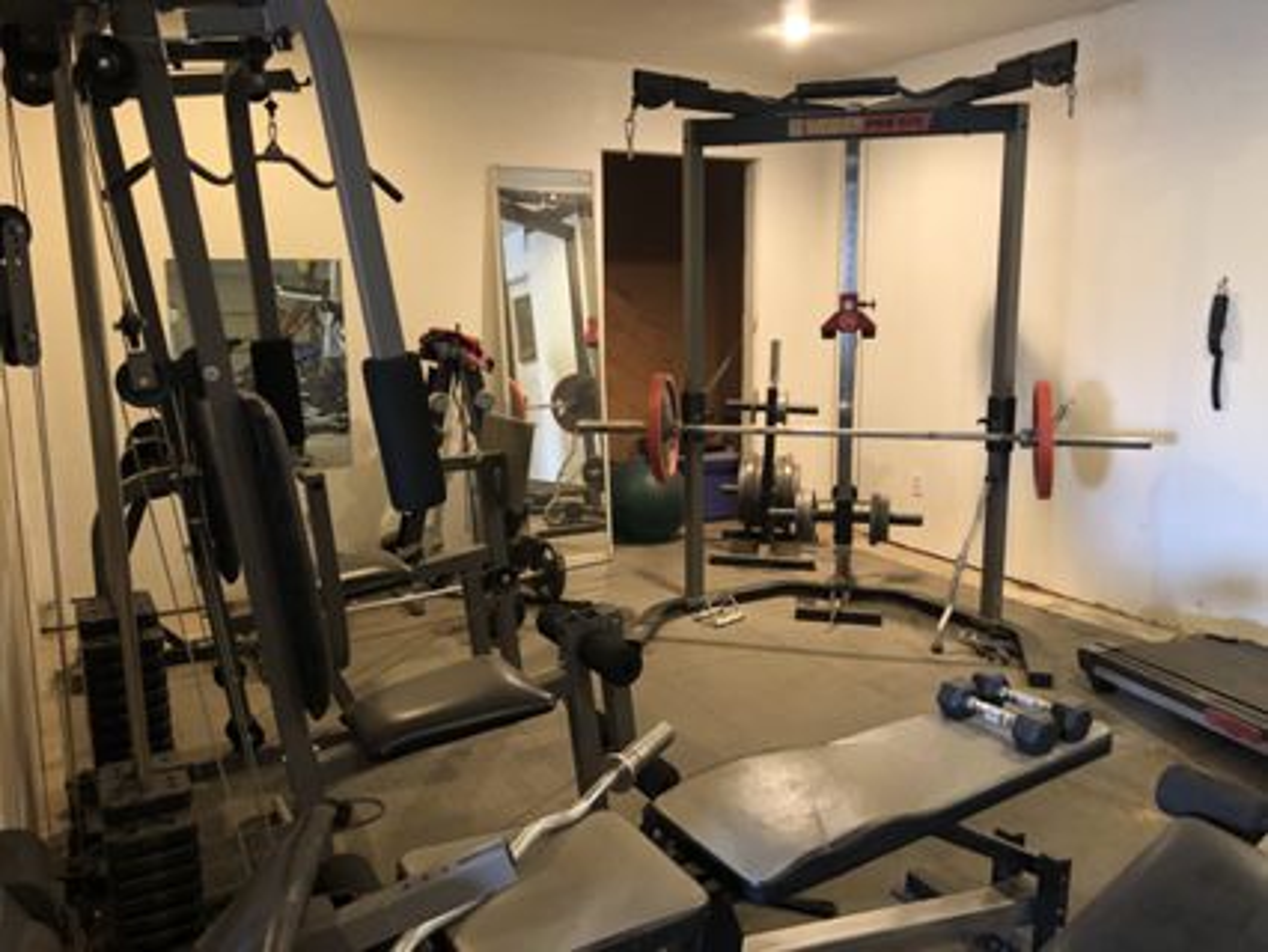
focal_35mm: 28
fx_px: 1026
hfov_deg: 63.4
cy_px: 476
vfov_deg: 49.8
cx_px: 634
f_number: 1.8
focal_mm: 3.99
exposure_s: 1/30
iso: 640
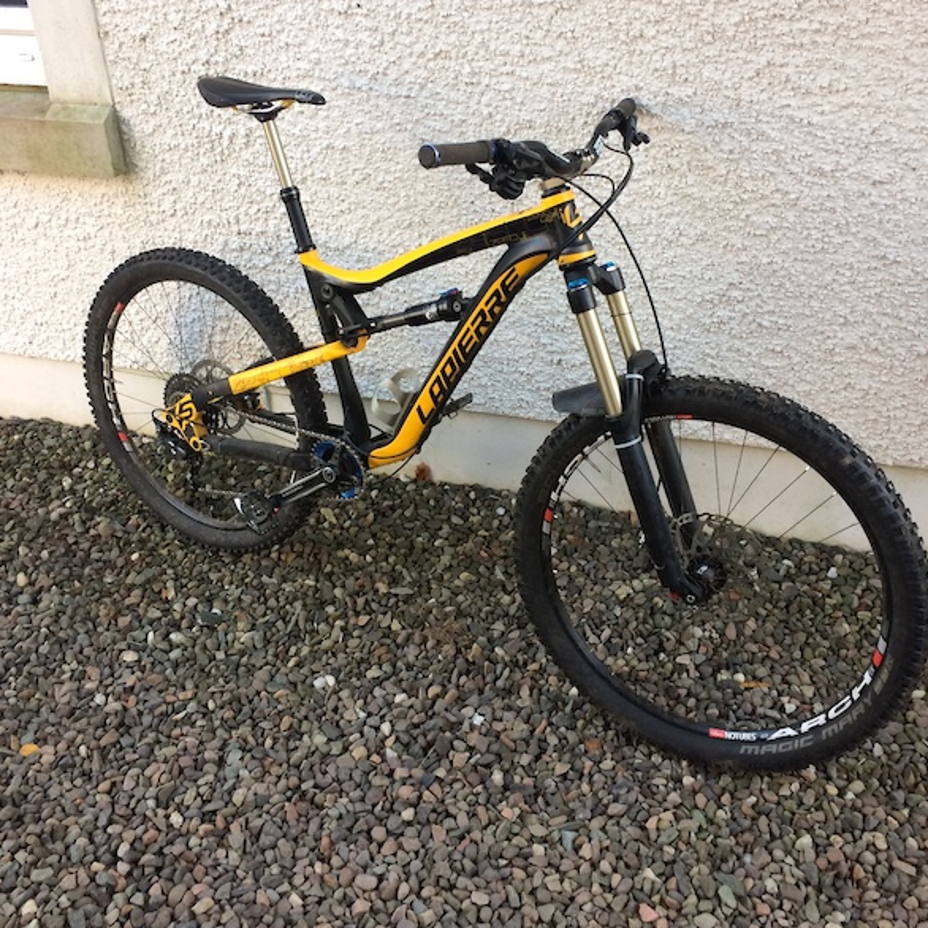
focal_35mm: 35
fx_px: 1062
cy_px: 355
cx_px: 467
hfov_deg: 47.2
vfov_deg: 46.8
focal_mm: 4.15
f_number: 2.2
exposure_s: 1/33
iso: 40
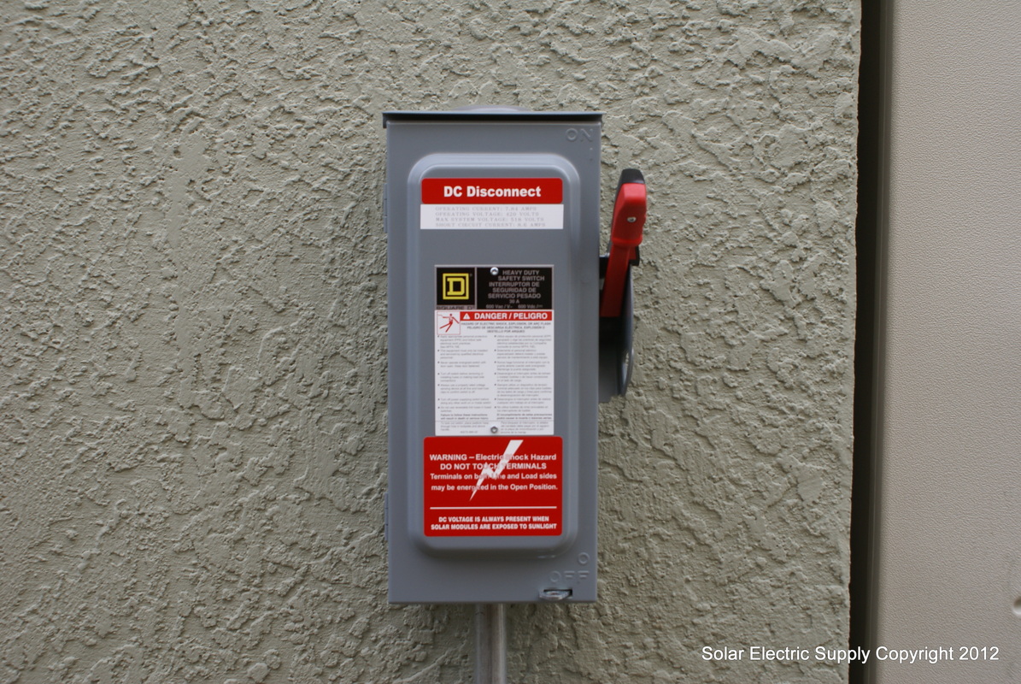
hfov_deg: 37.8
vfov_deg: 25.8
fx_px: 1491
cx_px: 510
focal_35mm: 52
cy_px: 342
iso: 100
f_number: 6.3
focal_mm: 35
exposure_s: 1/60
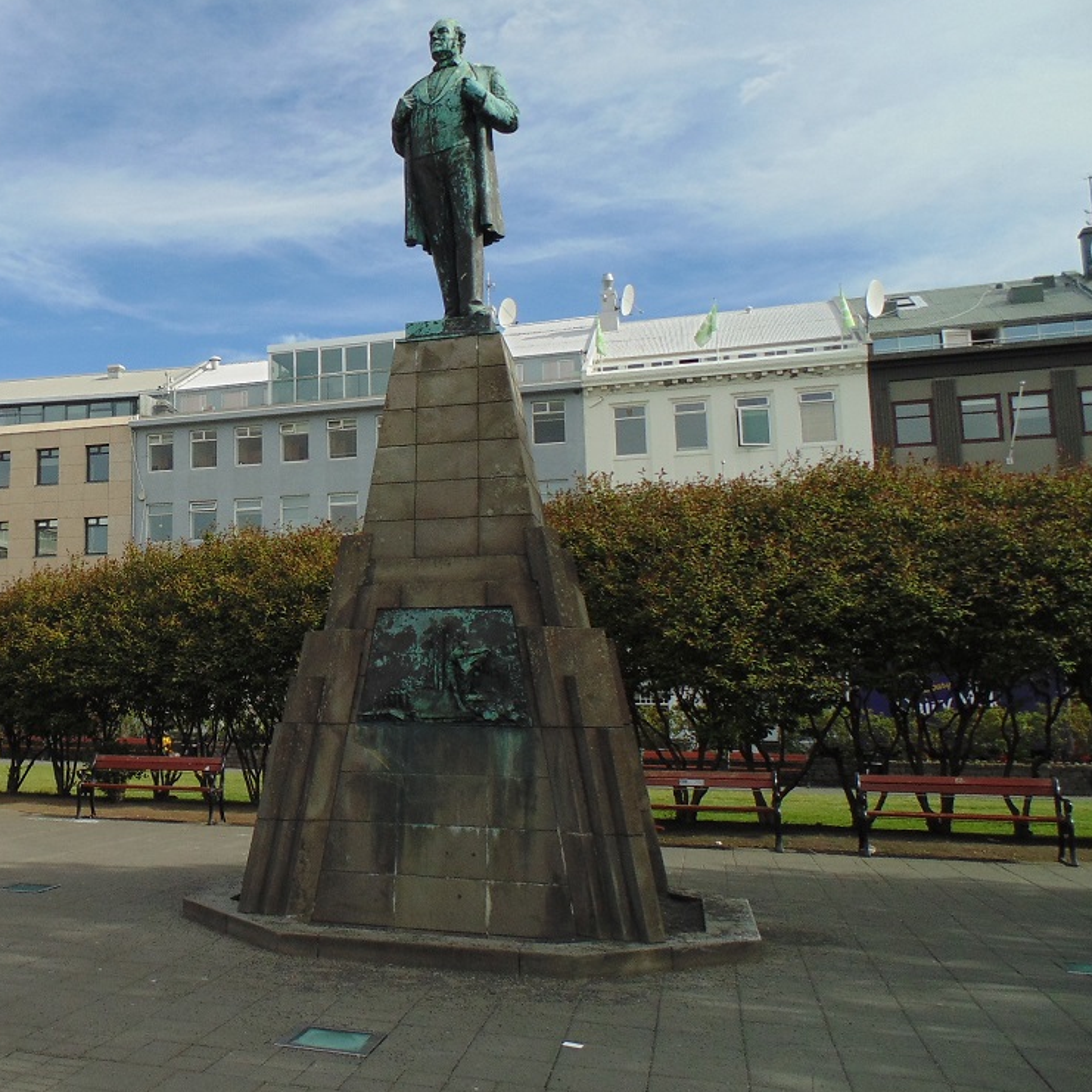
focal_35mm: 34
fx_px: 1213
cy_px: 517
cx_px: 143
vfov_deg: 48.4
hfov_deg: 44.7
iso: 80
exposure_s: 1/800
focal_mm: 4
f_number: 3.1
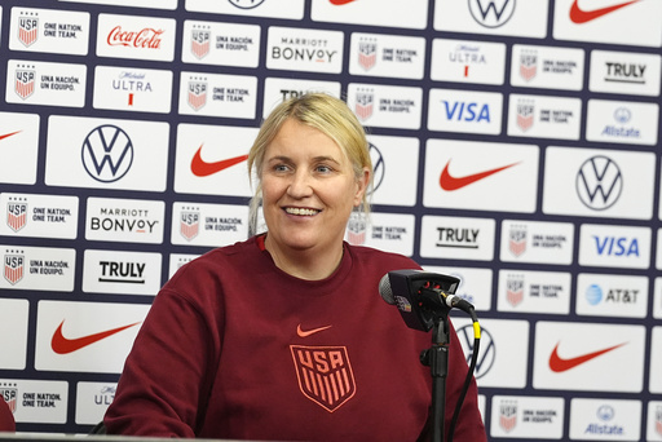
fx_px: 5354
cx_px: 331
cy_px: 221
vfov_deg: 4.7
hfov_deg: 7.1
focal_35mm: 291
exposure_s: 1/400
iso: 3200
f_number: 3.5
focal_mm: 194
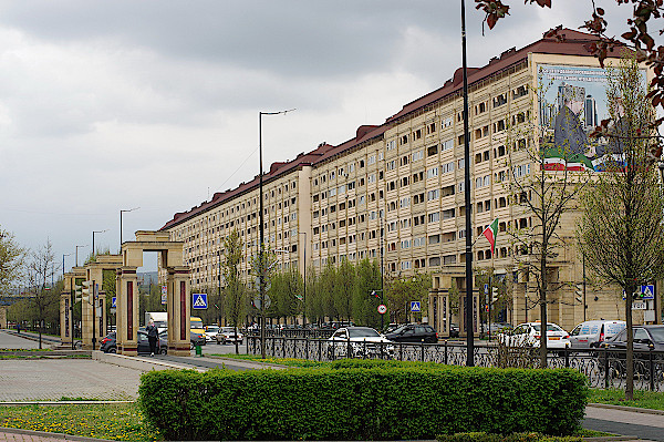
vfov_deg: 18.2
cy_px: 221
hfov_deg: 27.0
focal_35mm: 75
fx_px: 1382
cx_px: 332
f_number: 11
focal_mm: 50
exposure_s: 1/160
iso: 200
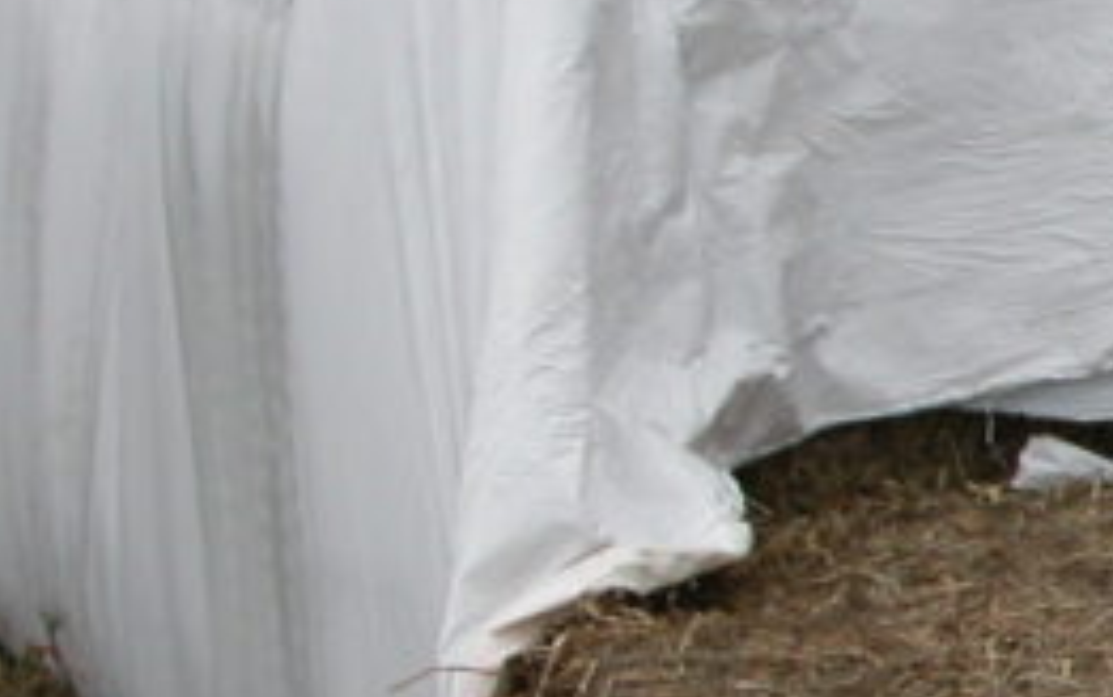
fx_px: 4400
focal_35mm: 145
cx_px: 1890
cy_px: 476
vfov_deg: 9.0
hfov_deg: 13.2
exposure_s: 1/107
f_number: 3.5
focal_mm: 8.9
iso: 100
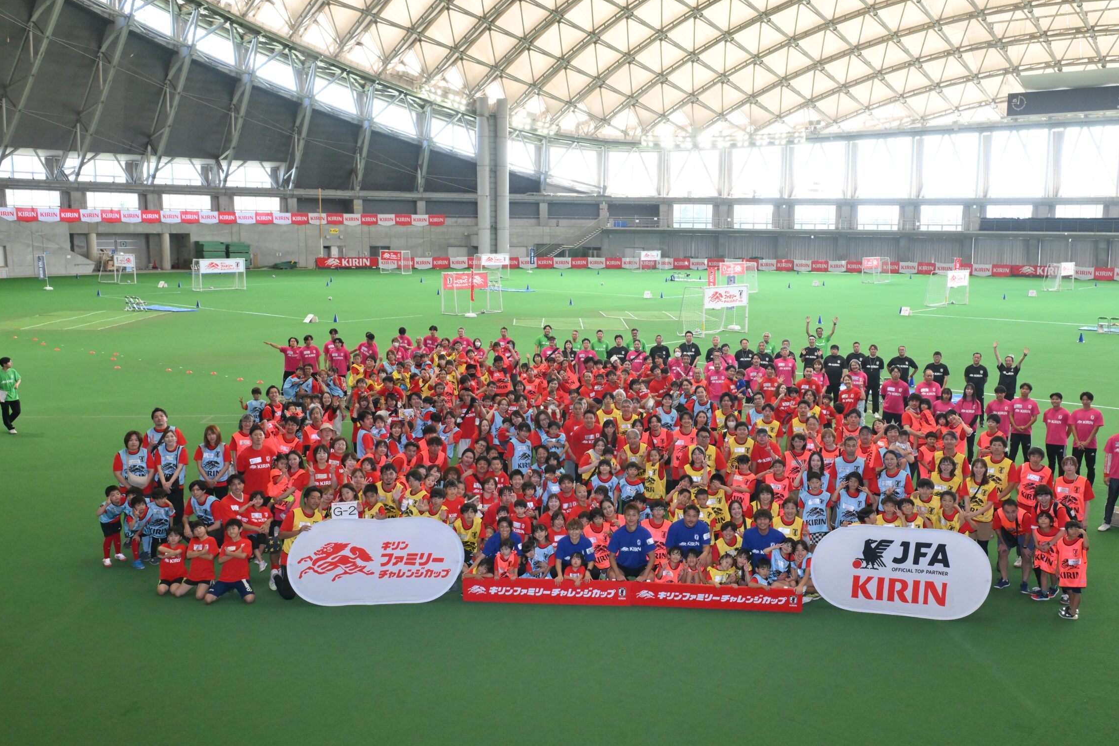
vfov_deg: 40.0
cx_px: 634
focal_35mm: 33
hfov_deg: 57.0
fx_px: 1026
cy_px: 379
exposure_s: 1/250
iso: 3200
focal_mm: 29
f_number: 8
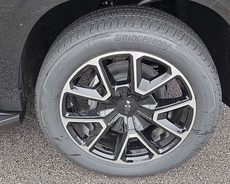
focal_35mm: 61
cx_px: 123
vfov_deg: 25.0
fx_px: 415
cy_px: 93
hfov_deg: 30.9
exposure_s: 1/59.2
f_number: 1.8
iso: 48
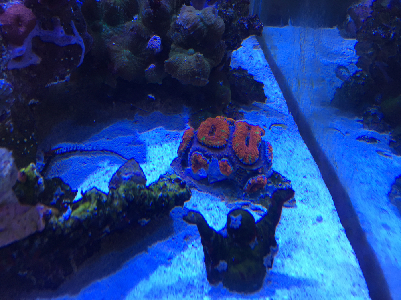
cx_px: 200
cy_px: 150
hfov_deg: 61.7
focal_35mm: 29
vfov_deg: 48.2
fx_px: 336
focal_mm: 4.15
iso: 40
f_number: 2.2
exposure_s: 1/60
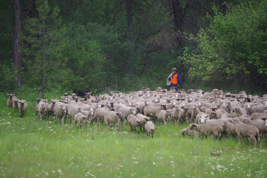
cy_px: 89
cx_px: 134
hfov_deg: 9.1
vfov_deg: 6.1
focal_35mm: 225
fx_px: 1668
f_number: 5.6
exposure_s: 1/100
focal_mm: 150
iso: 400
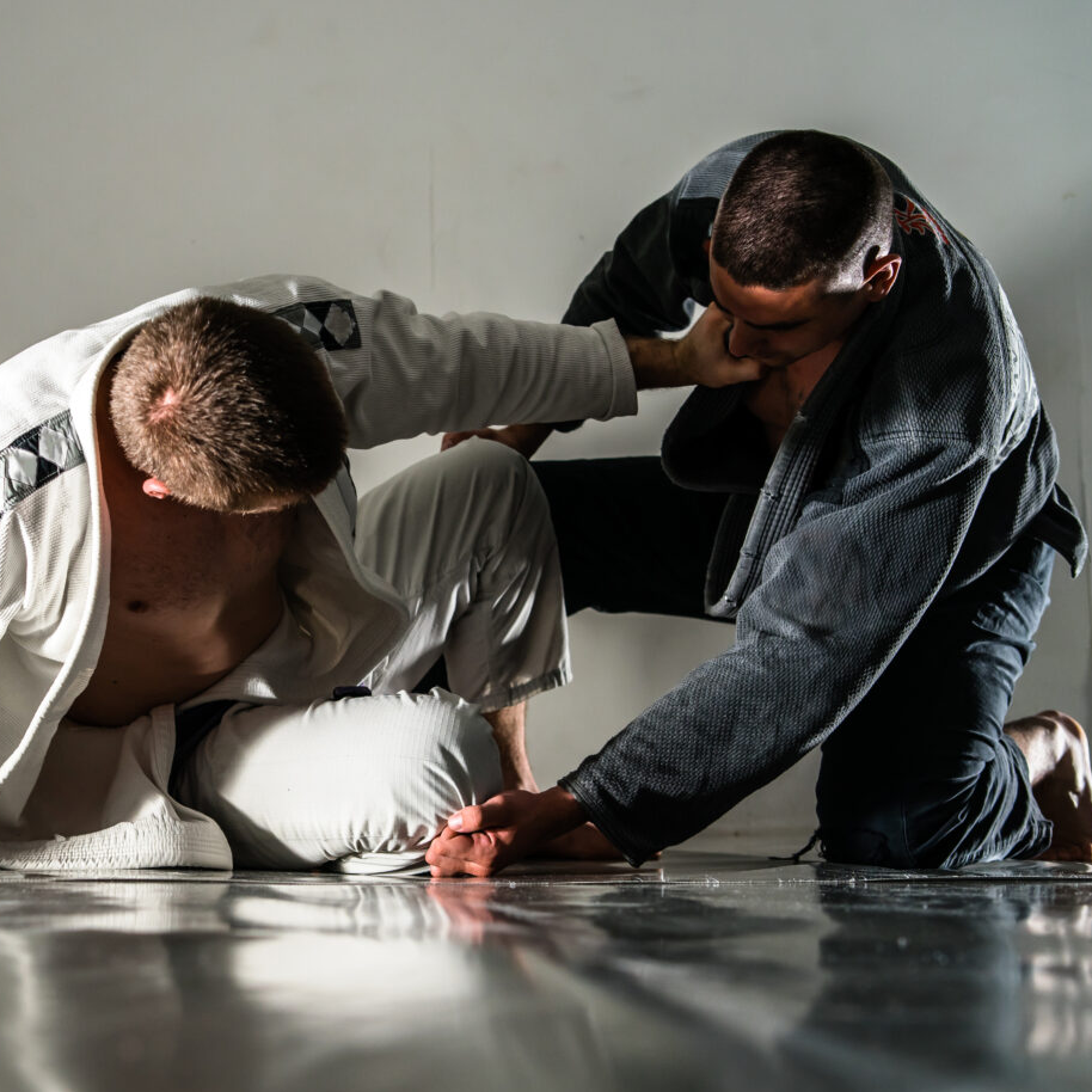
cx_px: 259
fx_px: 1785
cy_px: 591
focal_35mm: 50
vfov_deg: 34.0
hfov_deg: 33.3
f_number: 2.2
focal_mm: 35
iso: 200
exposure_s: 1/60
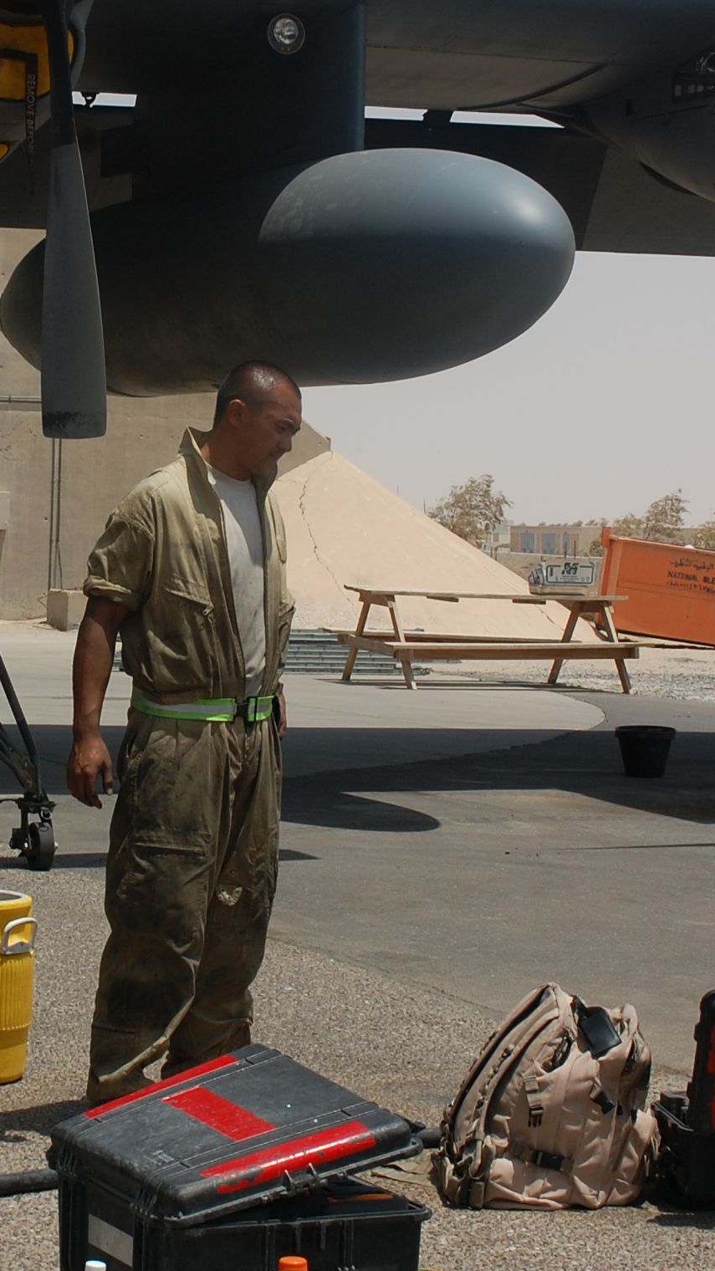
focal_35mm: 87
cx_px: 61
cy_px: 476
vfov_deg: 24.4
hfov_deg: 13.8
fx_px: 2932
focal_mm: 28
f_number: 10
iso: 200
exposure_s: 1/320
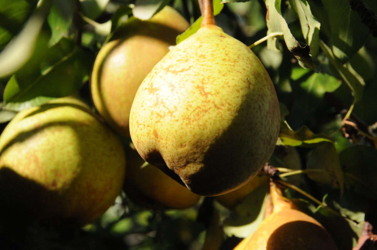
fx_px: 1648
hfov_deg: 13.1
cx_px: 188
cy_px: 125
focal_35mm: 158
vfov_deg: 8.7
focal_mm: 105
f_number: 14
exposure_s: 1/800
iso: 1600
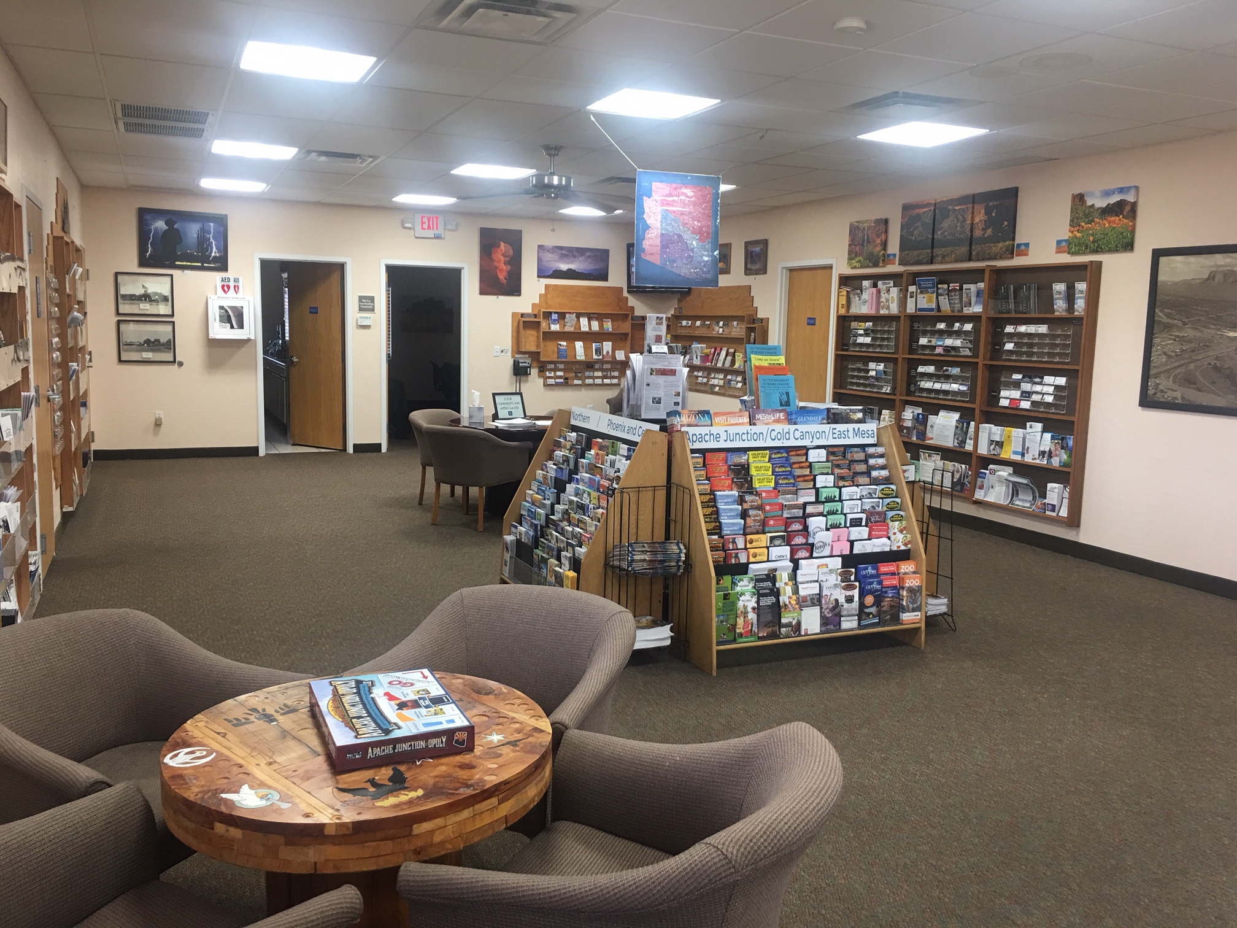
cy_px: 464
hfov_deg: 61.7
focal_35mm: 29
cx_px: 618
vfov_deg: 48.2
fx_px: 1036
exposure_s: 1/15
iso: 32
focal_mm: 4.15
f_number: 2.2
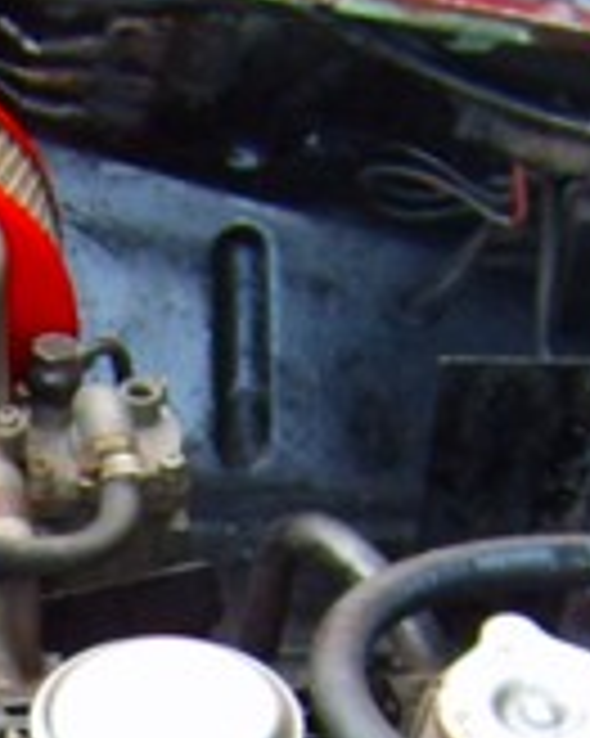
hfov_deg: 9.1
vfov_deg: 11.2
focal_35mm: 167
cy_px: 1022
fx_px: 3649
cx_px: -212
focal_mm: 5.8
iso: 50
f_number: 2.8
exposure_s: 1/45
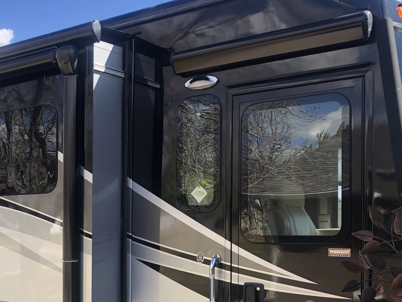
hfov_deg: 32.5
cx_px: 59
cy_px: 237
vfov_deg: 25.3
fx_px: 662
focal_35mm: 57
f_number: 1.8
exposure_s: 1/558
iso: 20
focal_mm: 3.99
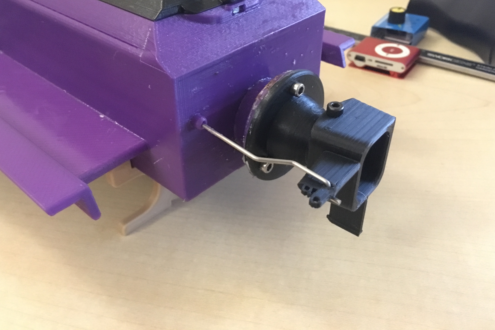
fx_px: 454
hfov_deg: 57.2
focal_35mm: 33
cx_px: 246
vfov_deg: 39.7
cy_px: 127
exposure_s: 1/17
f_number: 2.2
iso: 1000
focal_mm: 4.15
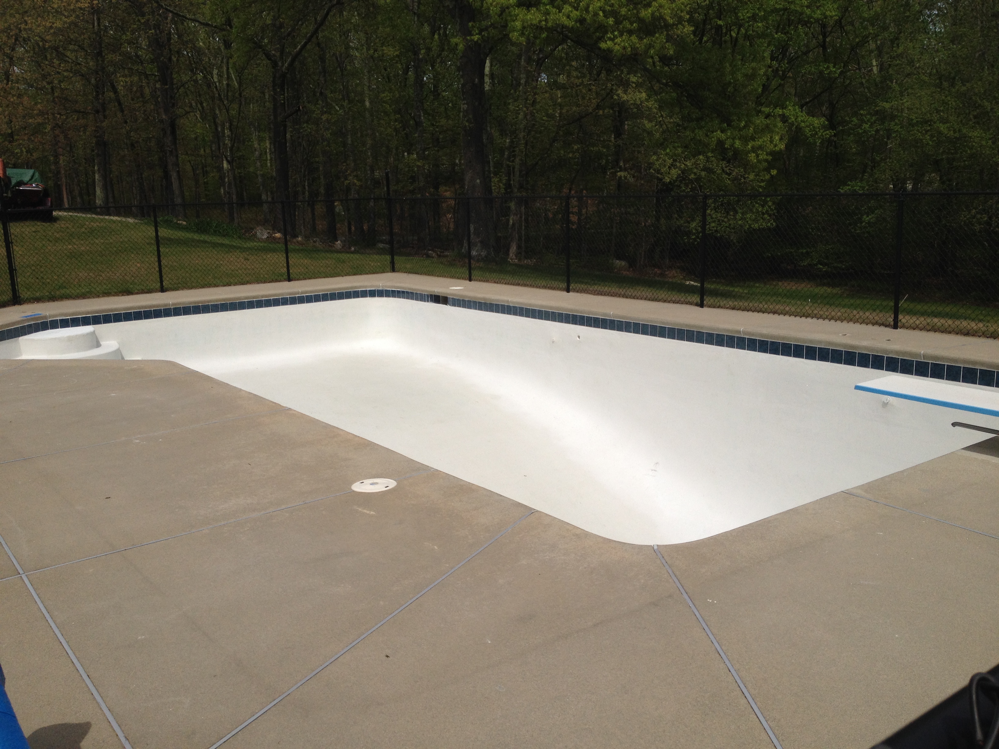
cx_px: 500
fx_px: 1010
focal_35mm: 35
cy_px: 374
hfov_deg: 52.6
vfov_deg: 40.7
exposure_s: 1/4255
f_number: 2.4
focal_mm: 4.28
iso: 50
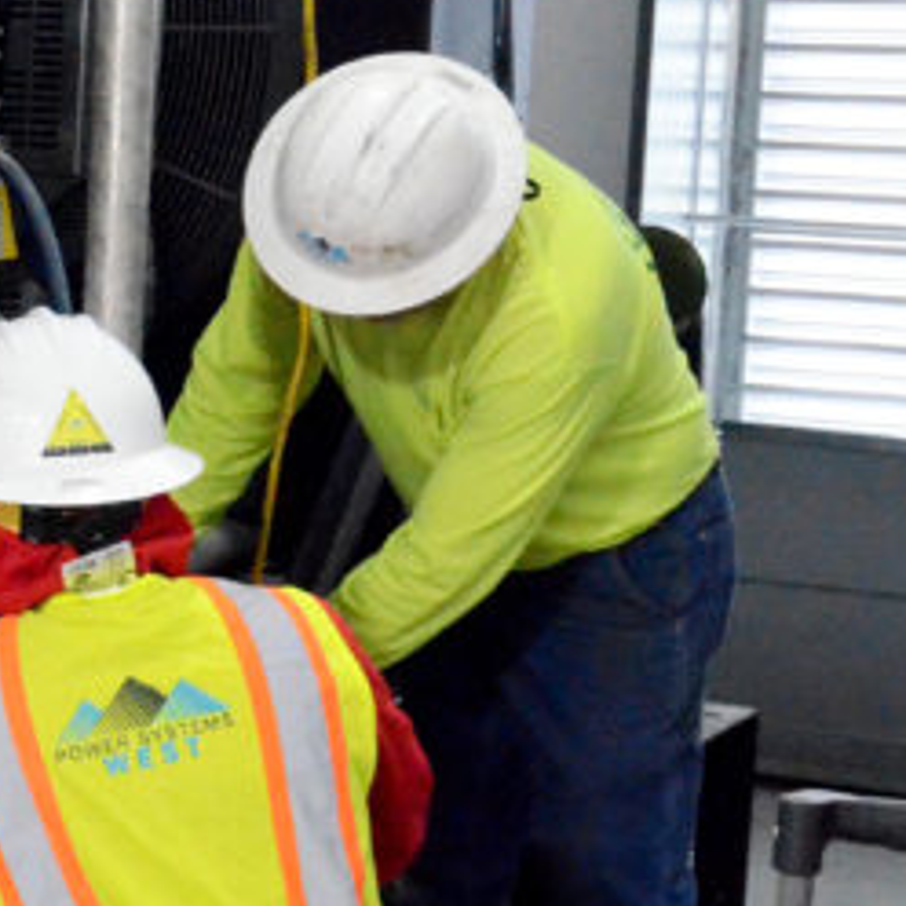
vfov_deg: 14.3
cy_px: 404
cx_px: -566
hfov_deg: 13.3
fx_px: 3613
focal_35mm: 122
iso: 6400
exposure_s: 1/80
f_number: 5
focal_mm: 22
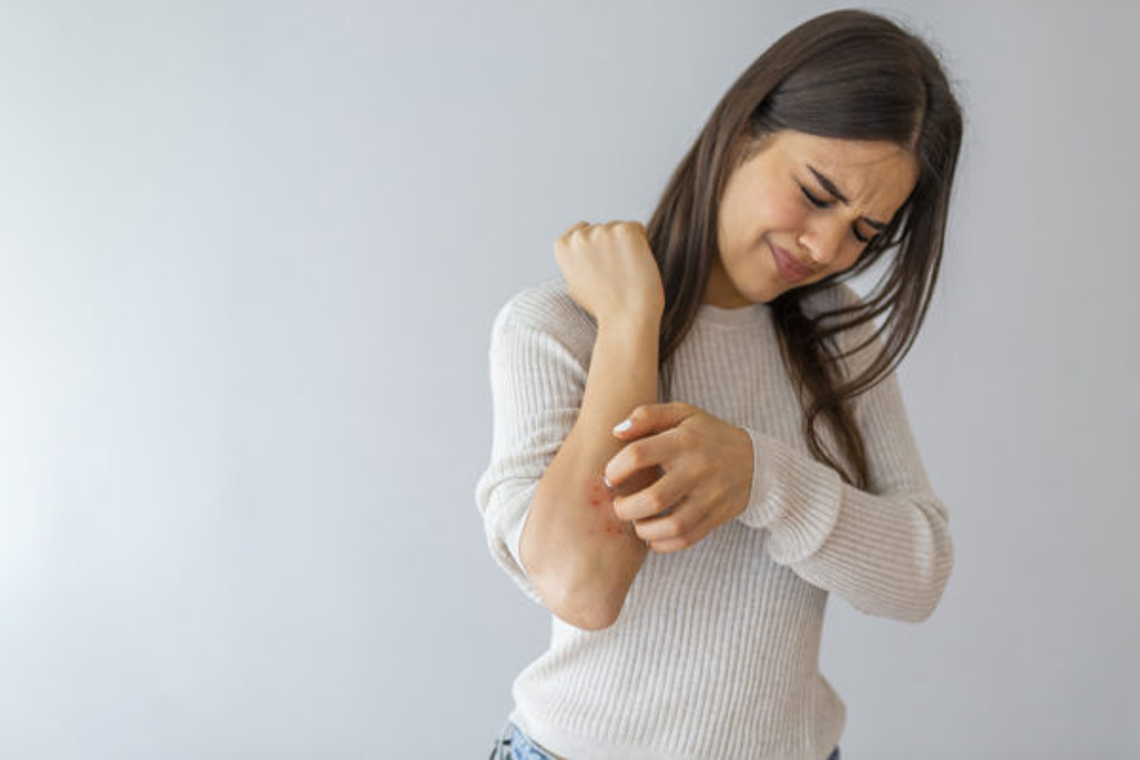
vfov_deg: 37.9
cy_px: 380
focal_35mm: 35
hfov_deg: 54.4
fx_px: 1108
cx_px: 570
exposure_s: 1/160
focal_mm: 35
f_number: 2.5
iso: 640
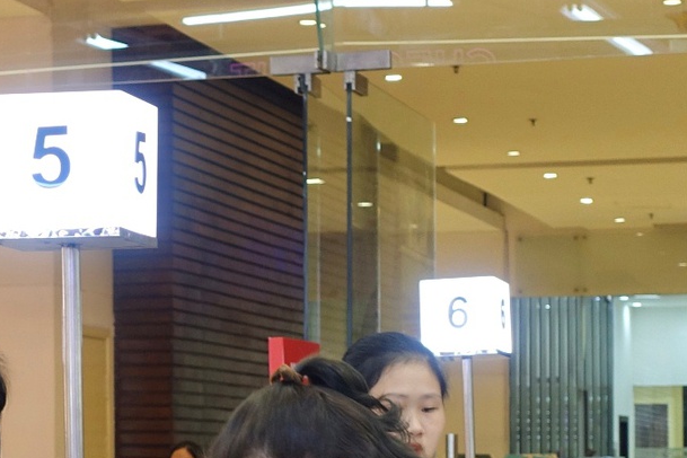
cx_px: -205
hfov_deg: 13.1
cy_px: 386
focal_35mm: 151
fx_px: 2881
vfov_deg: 9.1
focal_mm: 16.84
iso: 200
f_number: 2.8
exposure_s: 1/50
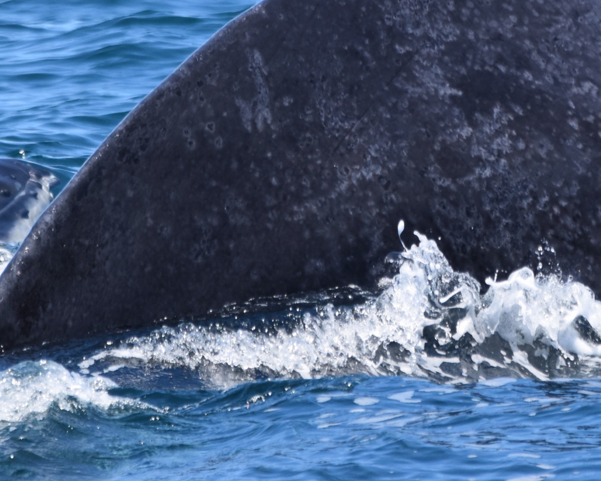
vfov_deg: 0.7
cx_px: 489
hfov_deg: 0.9
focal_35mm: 2148
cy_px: -23
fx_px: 38207
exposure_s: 1/1250
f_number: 6.3
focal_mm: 600
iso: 400
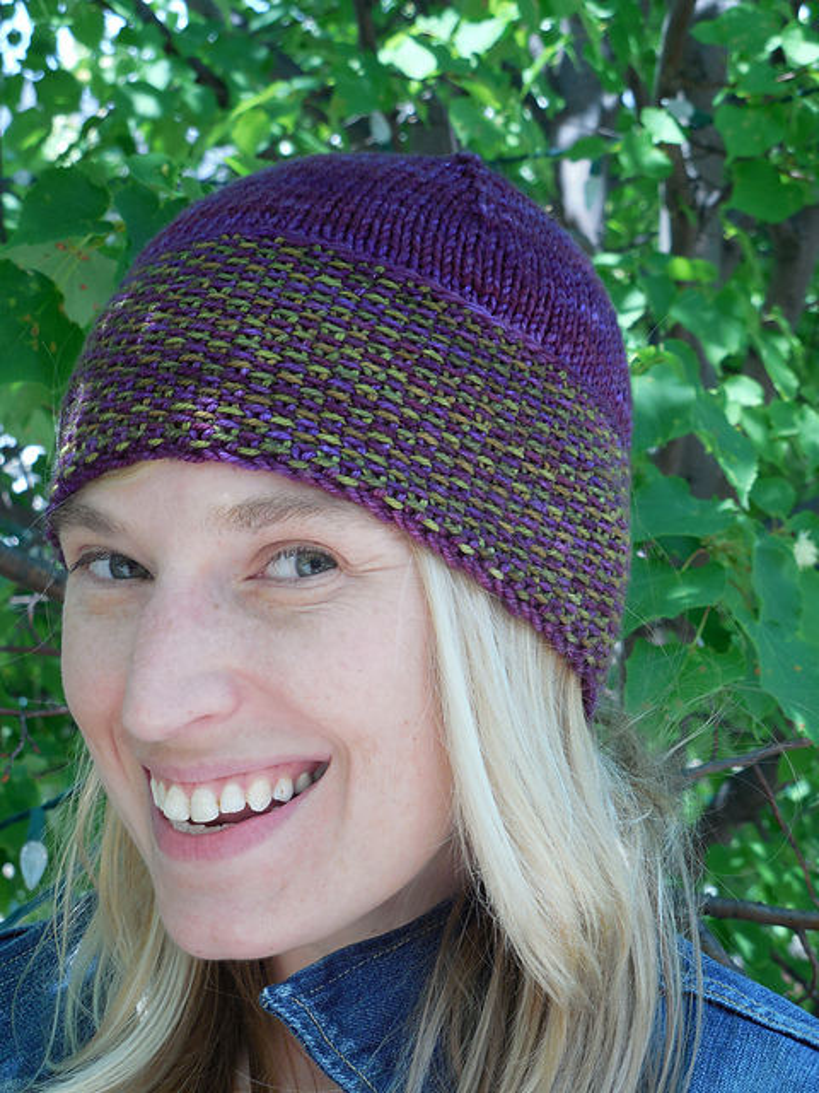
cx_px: 410
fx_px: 3344
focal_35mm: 106
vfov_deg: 18.5
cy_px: 546
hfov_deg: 14.0
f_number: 4.7
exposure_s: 1/125
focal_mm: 19.1
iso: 125
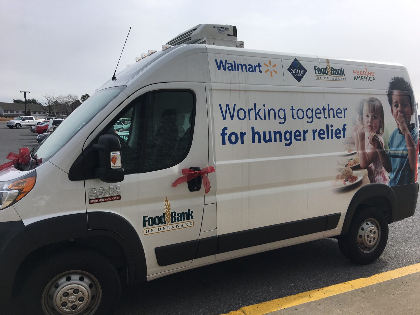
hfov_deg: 61.7
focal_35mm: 29
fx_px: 352
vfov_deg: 48.2
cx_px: 210
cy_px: 158
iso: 25
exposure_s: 1/2024
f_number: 2.2
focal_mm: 4.15
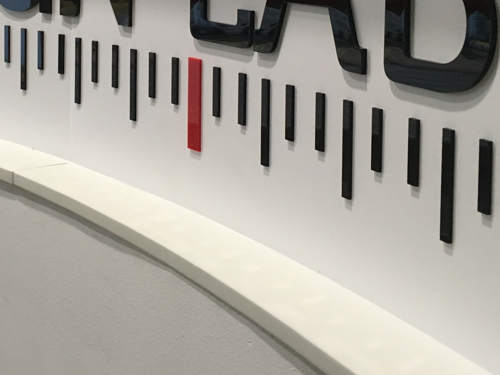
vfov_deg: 20.7
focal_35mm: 69
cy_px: 6
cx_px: 117
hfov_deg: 27.7
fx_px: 997
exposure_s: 1/33
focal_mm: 4.15
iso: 125
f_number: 2.2
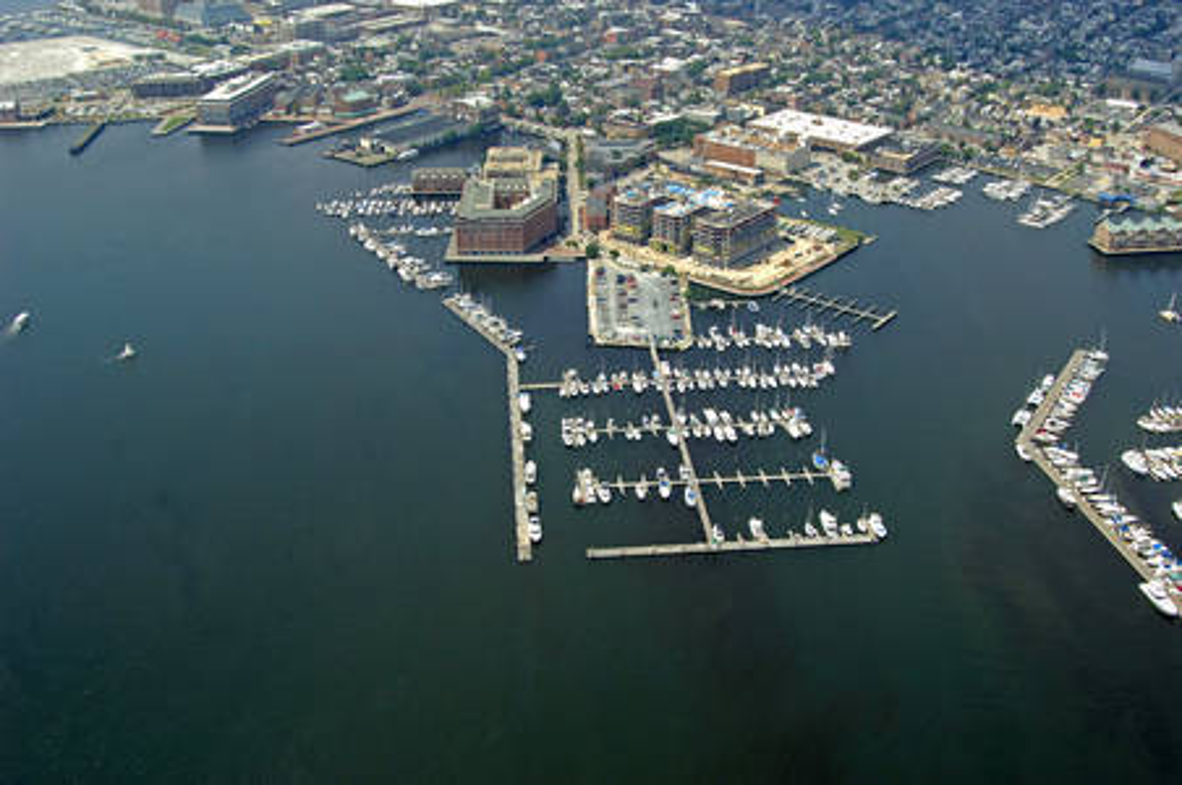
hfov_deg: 53.2
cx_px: 591
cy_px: 392
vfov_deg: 36.8
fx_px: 1180
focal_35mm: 36
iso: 400
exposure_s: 1/1000
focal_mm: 24
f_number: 6.3
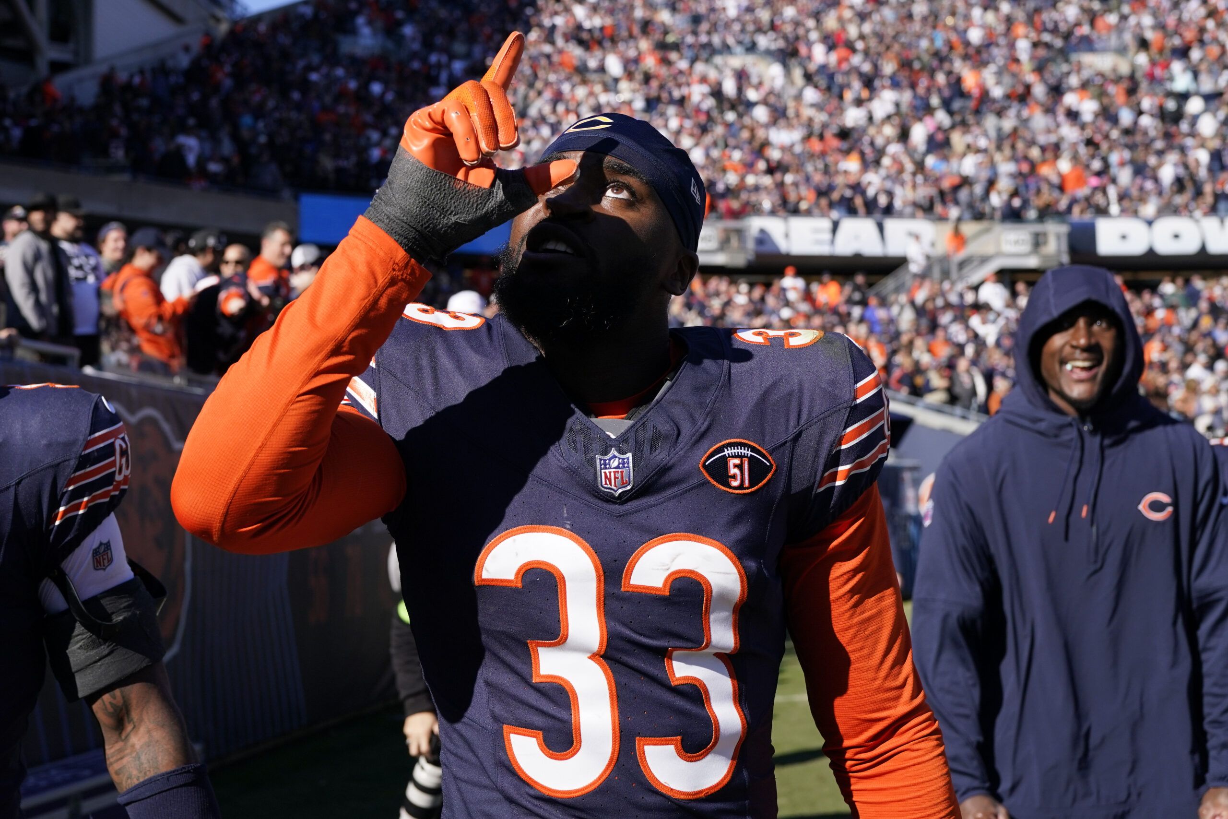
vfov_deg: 27.0
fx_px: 1706
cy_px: 410
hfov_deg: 39.6
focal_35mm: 50
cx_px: 614
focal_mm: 50
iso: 500
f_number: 5.6
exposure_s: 1/2500
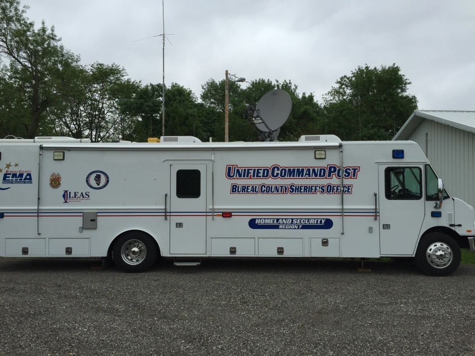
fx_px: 398
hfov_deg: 61.7
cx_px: 238
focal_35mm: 29
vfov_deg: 48.2
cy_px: 178
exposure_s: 1/860
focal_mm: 4.15
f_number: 2.2
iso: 32
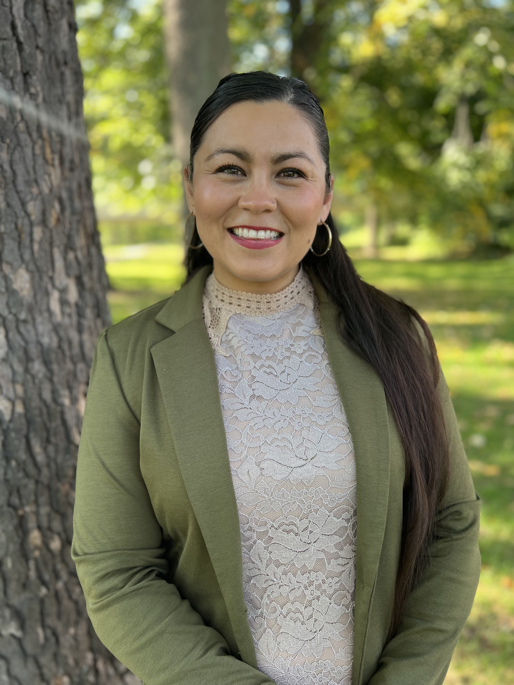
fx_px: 515
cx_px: 257
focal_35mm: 26
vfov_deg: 67.3
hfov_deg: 53.1
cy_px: 342
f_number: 1.5
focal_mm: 5.7
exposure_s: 1/121
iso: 40
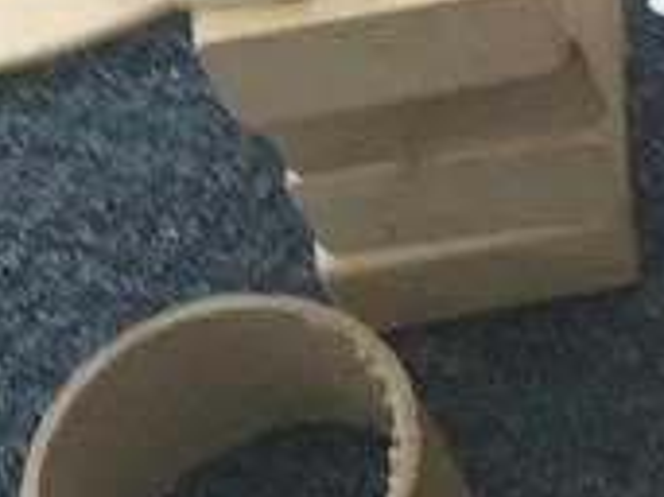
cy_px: 12
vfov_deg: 8.5
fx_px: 3335
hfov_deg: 10.2
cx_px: 1483
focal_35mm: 174
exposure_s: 1/30
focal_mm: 4.15
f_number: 2.2
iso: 80
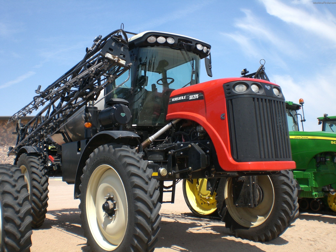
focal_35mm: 38
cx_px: 168
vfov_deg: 37.7
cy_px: 126
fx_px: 369
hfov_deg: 49.0
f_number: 4.4
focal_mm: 6.3
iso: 50
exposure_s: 1/400
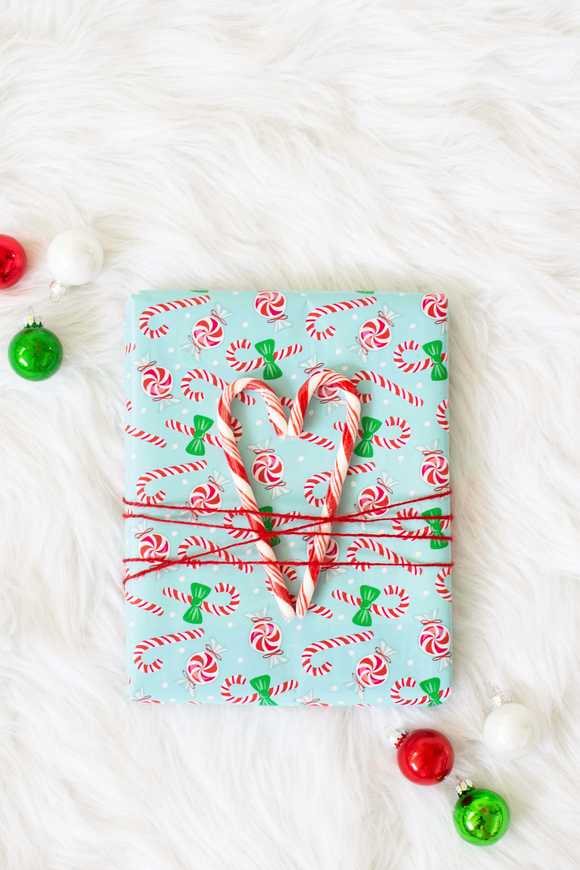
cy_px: 479
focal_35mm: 59
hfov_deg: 23.2
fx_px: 1415
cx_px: 277
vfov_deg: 34.1
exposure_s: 1/80
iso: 500
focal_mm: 35
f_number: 4
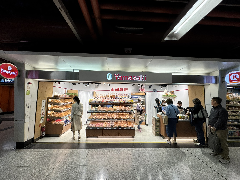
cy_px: 90
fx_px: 97
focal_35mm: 14
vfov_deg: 85.7
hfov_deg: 102.1
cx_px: 120
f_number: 2.2
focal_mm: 2.22
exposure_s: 1/100
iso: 50
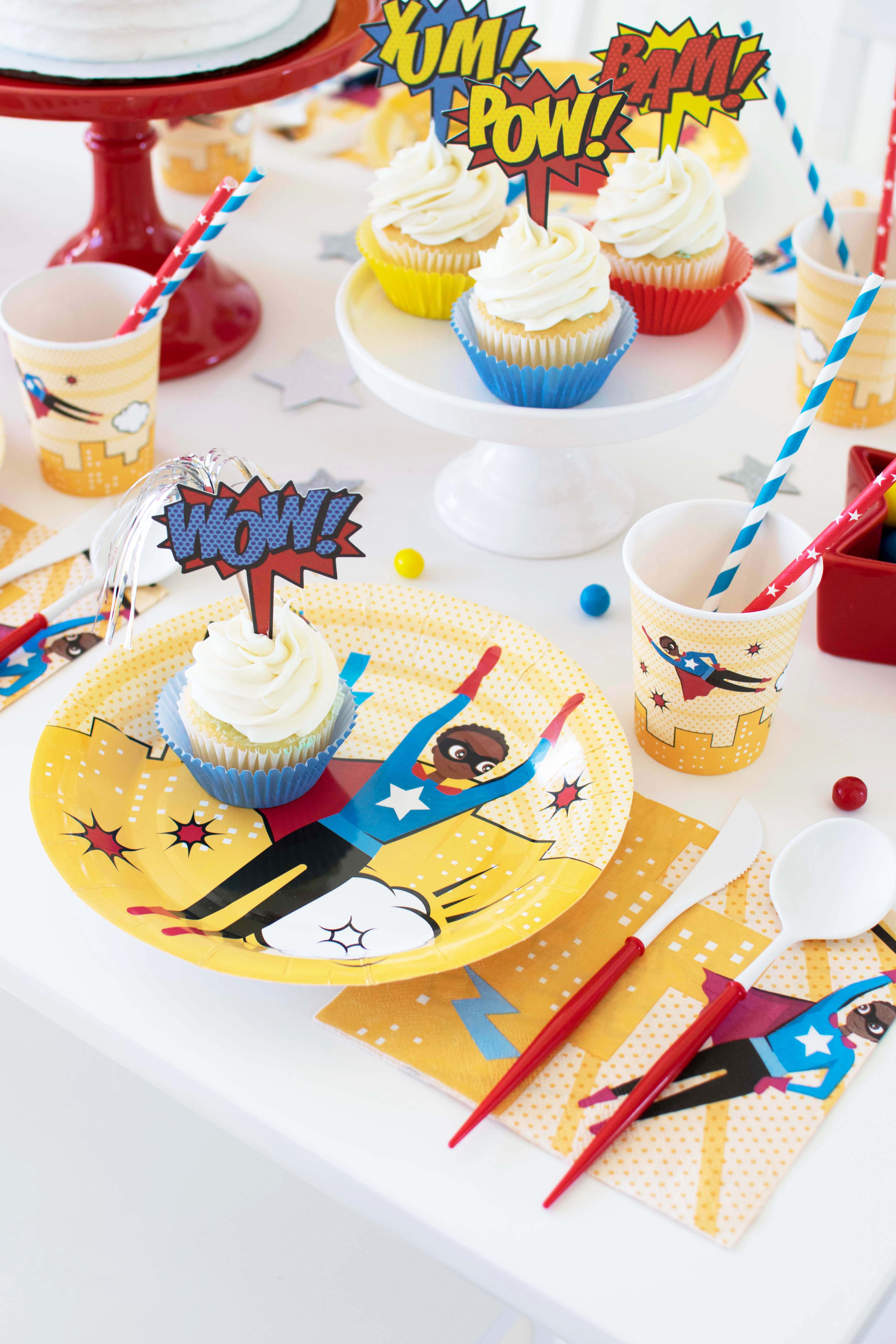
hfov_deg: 25.3
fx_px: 1997
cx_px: 440
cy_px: 670
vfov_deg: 37.2
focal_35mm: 54
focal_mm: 35
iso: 200
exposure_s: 1/50
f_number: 3.5
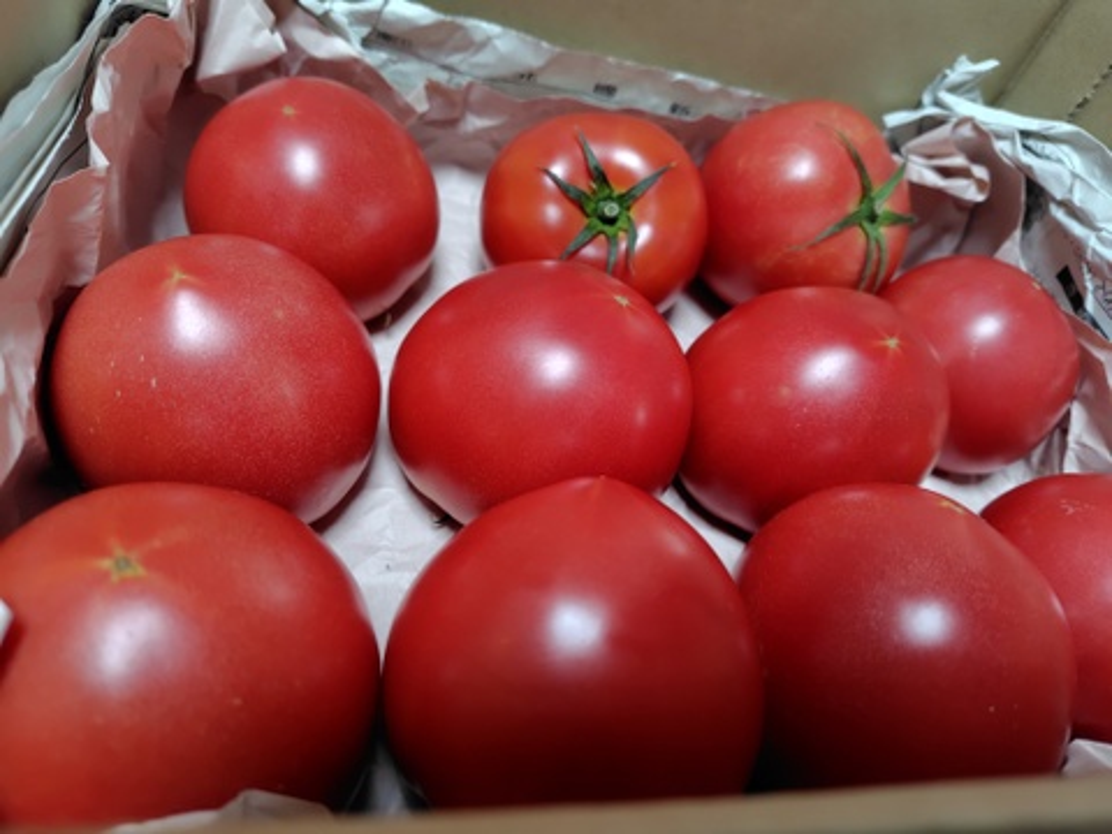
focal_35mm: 23
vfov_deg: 58.9
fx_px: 739
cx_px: 556
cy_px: 417
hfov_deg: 73.9
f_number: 1.9
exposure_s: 1/50
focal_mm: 5.6
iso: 399
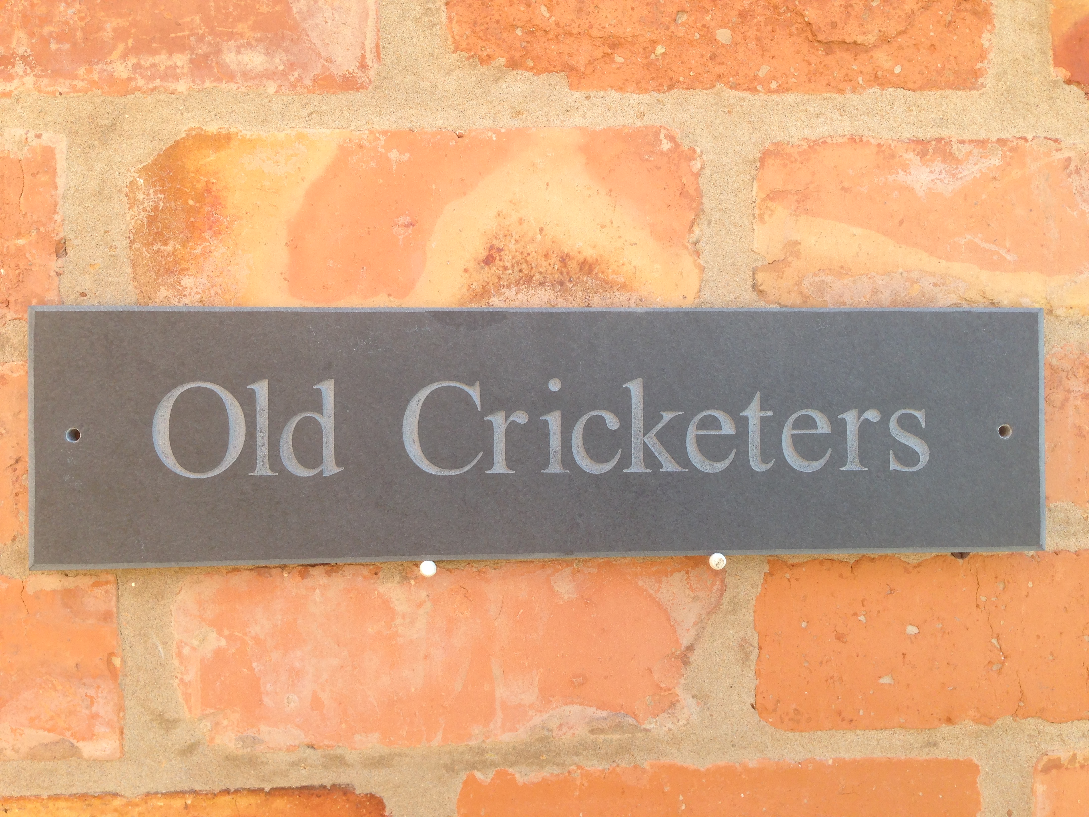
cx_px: 544
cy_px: 408
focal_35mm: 33
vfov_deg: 42.9
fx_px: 1038
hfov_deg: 55.4
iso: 50
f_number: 2.4
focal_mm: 4.12
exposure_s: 1/218
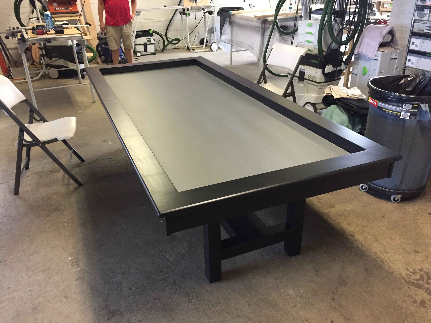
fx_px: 361
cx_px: 216
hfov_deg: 61.7
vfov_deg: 48.2
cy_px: 162
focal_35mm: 29
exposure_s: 1/30
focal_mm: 4.15
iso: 250
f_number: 2.2
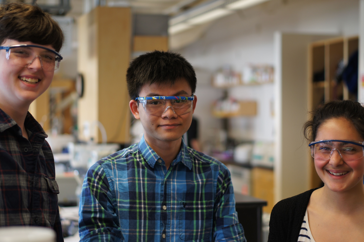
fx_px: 758
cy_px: 121
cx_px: 182
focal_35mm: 75
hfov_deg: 27.0
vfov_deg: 18.2
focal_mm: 50
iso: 200
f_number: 1.8
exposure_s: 1/80
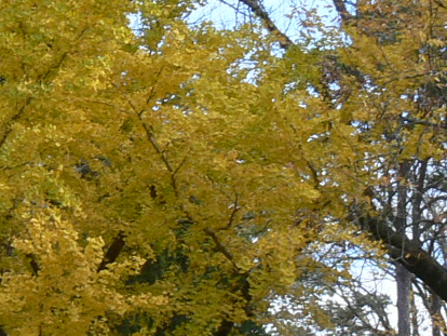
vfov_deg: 8.6
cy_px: 199
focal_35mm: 173
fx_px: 2235
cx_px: -219
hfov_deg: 11.0
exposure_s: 1/125
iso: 80
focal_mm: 7.4
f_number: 5.6
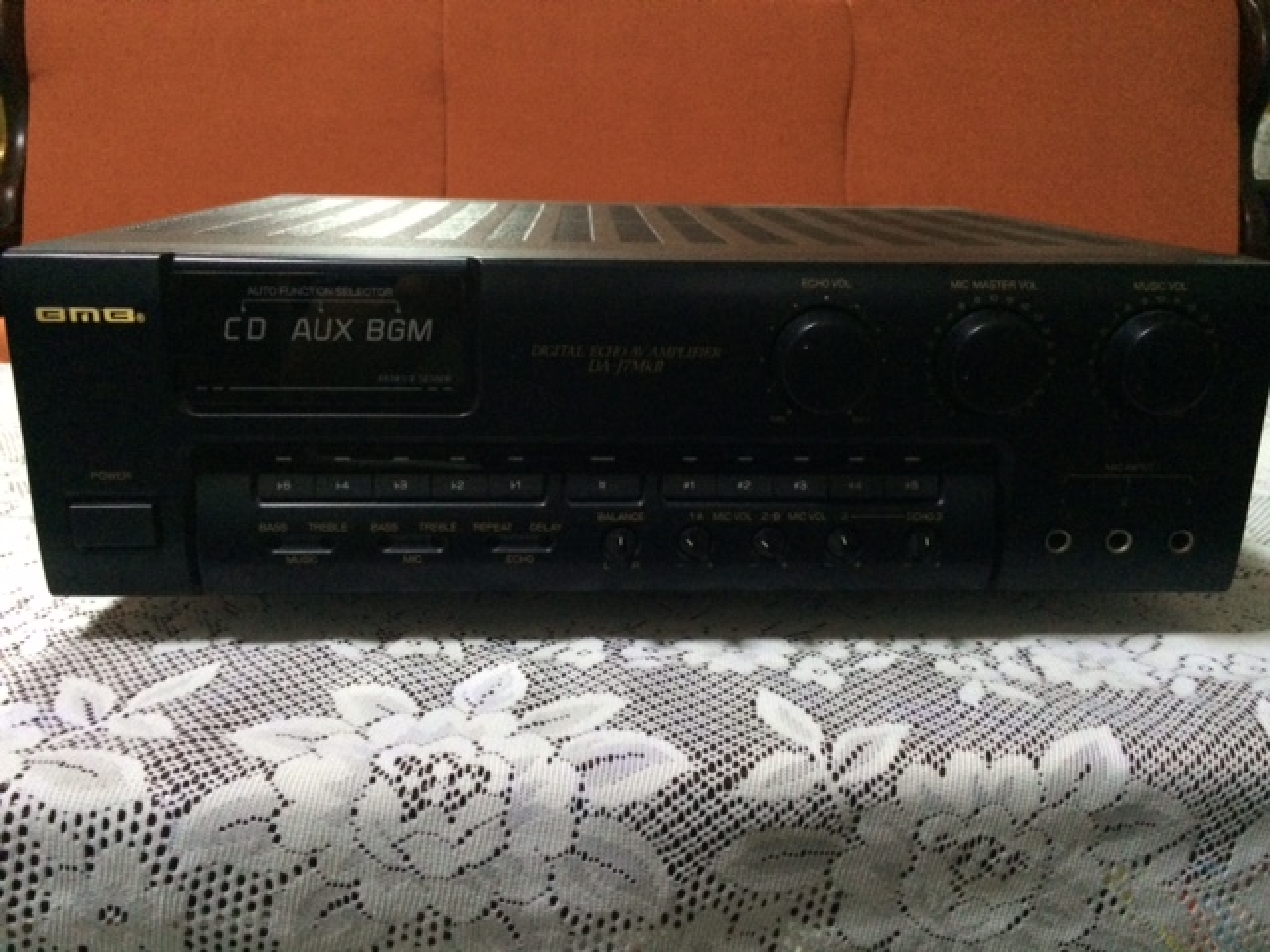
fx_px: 1064
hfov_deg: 61.7
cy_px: 476
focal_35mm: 29
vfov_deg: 48.2
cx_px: 635
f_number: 2.2
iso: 400
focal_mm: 4.15
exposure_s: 1/17
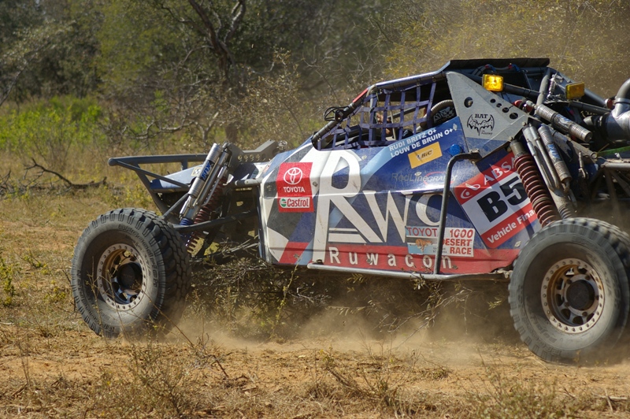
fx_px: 3147
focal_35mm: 180
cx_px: 315
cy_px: 210
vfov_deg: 7.6
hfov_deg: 11.4
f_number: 5.6
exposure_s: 1/1000
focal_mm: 120
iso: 200
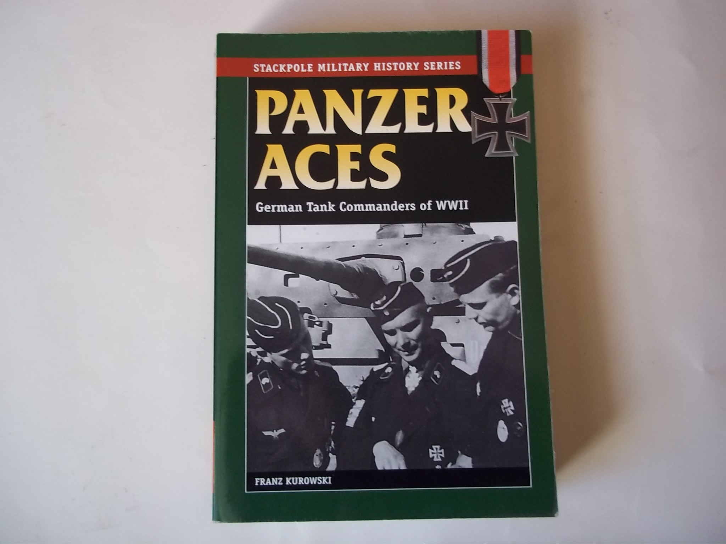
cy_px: 272
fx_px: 755
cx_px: 363
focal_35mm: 36
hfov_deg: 51.4
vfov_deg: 39.7
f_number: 3.1
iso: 120
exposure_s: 1/30
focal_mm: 6.5
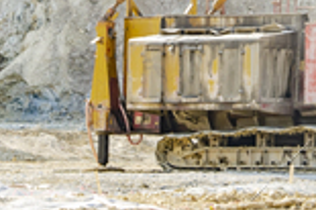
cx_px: 391
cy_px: -162
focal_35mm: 297
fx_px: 2604
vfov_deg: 4.6
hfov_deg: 6.9
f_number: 8
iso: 100
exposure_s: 1/80
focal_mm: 52
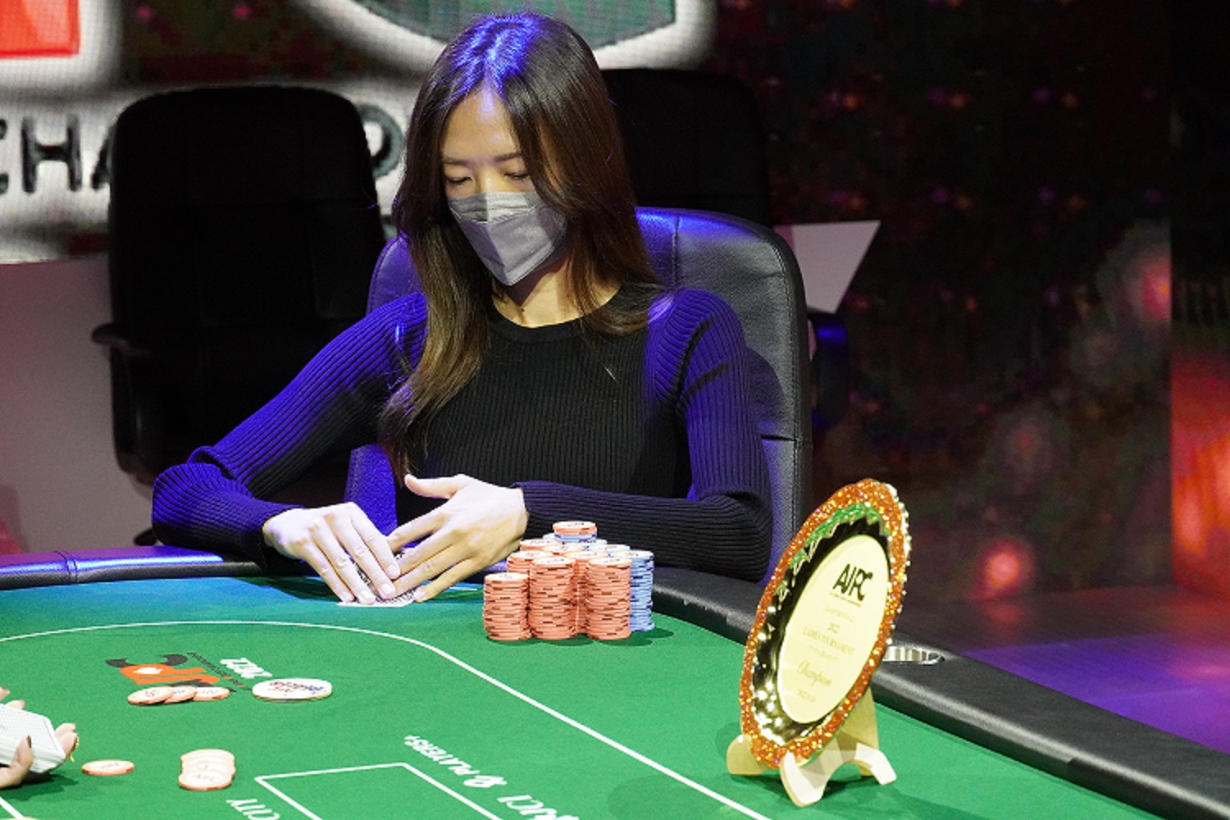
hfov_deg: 18.4
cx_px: 615
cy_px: 410
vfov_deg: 12.3
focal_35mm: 111
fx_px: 3792
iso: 6400
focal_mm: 74
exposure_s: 1/250
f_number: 7.1
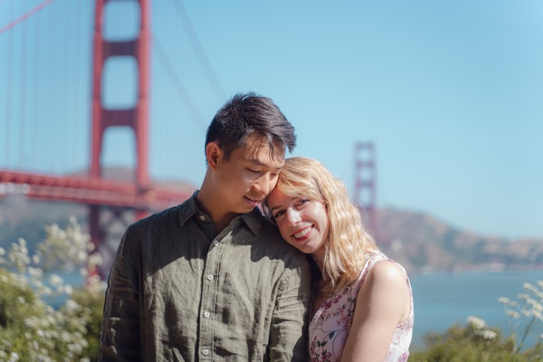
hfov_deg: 27.0
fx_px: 1131
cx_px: 272
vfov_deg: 18.2
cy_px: 181
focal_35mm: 75
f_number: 2.8
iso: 80
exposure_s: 1/1000
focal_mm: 75
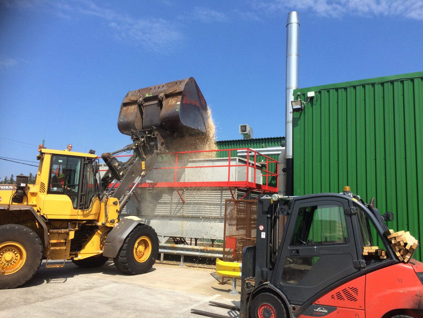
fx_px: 354
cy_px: 159
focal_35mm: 29
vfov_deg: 48.2
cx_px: 212
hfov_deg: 61.7
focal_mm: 4.15
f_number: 2.2
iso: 32
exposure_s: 1/1953
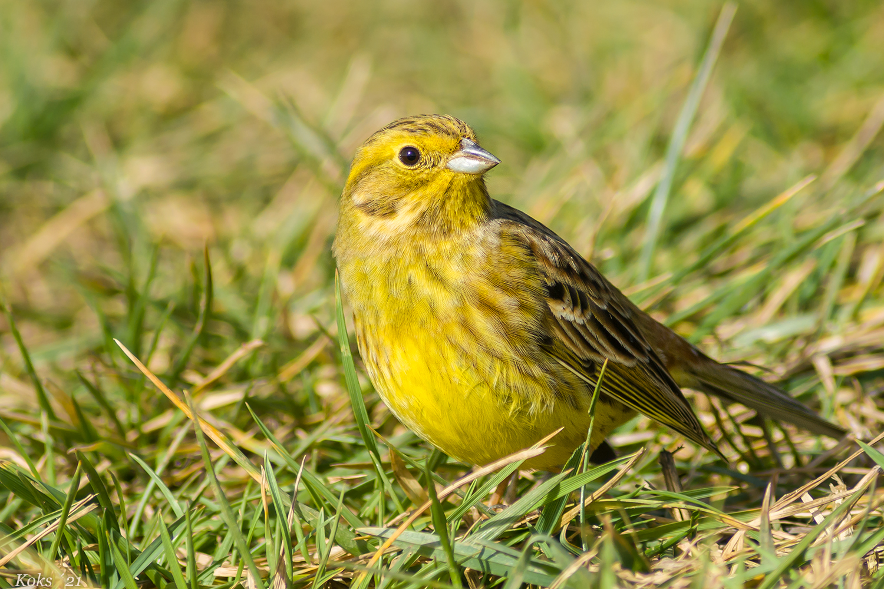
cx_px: 442
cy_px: 294
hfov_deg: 3.4
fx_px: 14732
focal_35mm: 600
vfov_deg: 2.3
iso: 500
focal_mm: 600
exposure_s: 1/1000
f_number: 5.6
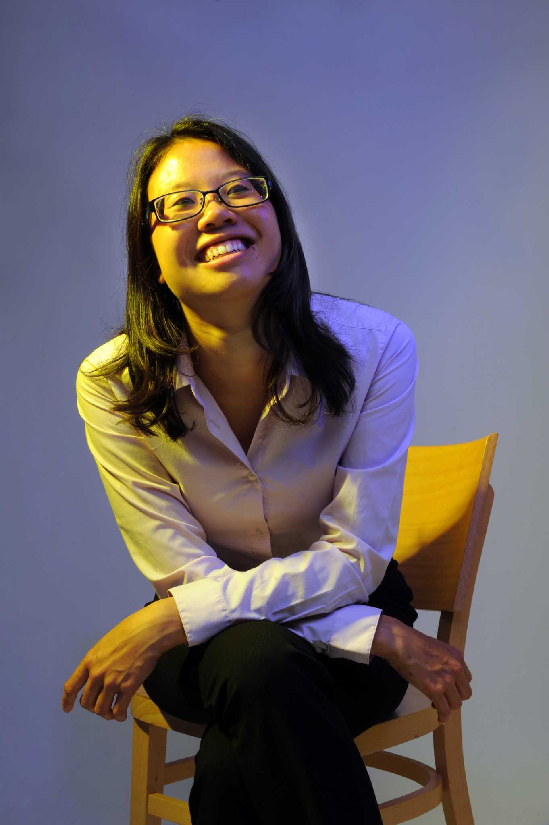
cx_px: 274
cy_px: 412
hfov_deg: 26.9
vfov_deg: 39.6
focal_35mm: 50
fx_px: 1146
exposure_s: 1/250
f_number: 14
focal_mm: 50
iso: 200
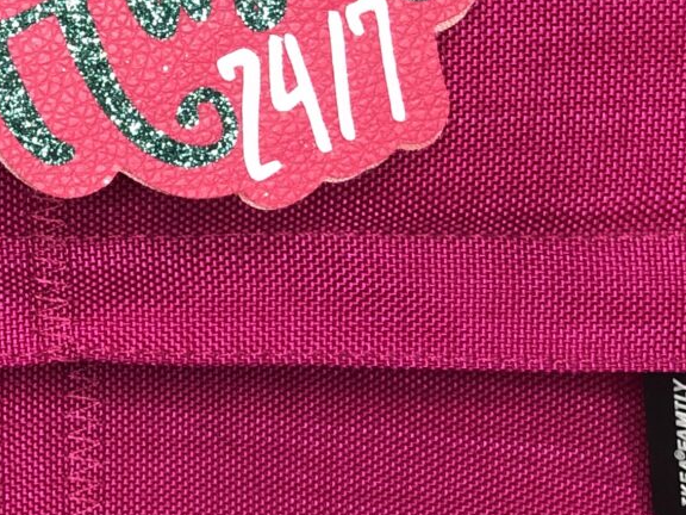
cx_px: 46
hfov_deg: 10.6
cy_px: 44
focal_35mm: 185
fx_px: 3666
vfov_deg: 8.0
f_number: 2.4
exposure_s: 1/60
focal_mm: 6
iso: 64
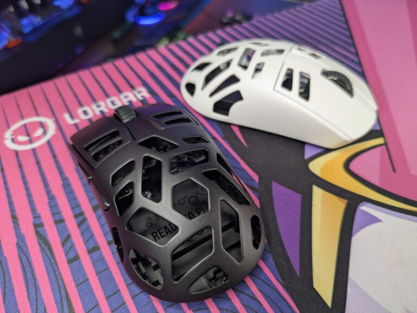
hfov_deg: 69.4
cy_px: 156
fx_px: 301
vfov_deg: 54.9
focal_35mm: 25
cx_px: 208
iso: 143
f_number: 1.89
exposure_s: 1/50
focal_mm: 5.43
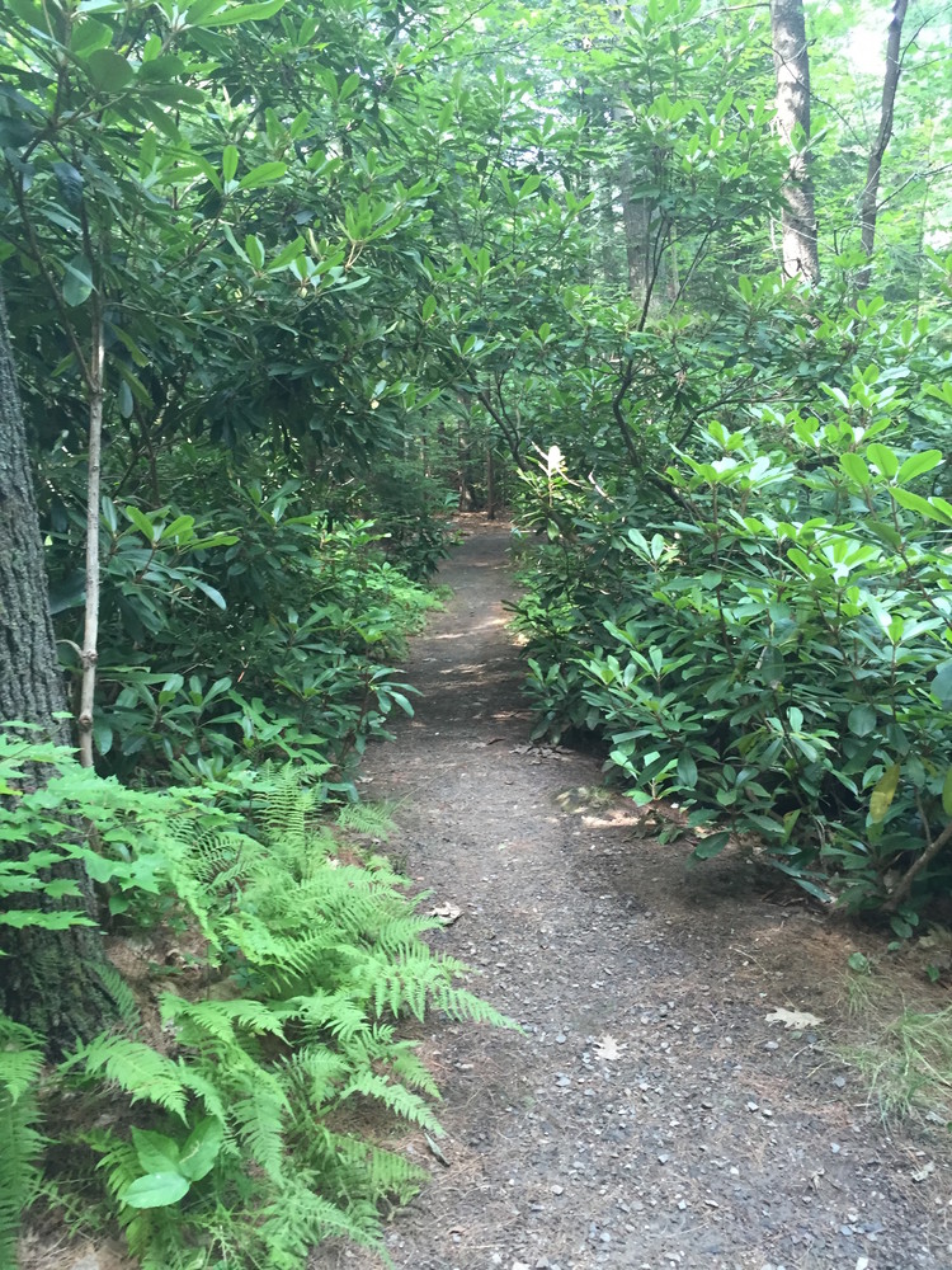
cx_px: 476
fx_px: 1063
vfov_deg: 61.7
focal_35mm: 29
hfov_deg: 48.2
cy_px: 635
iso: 125
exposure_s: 1/30
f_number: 2.2
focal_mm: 4.15
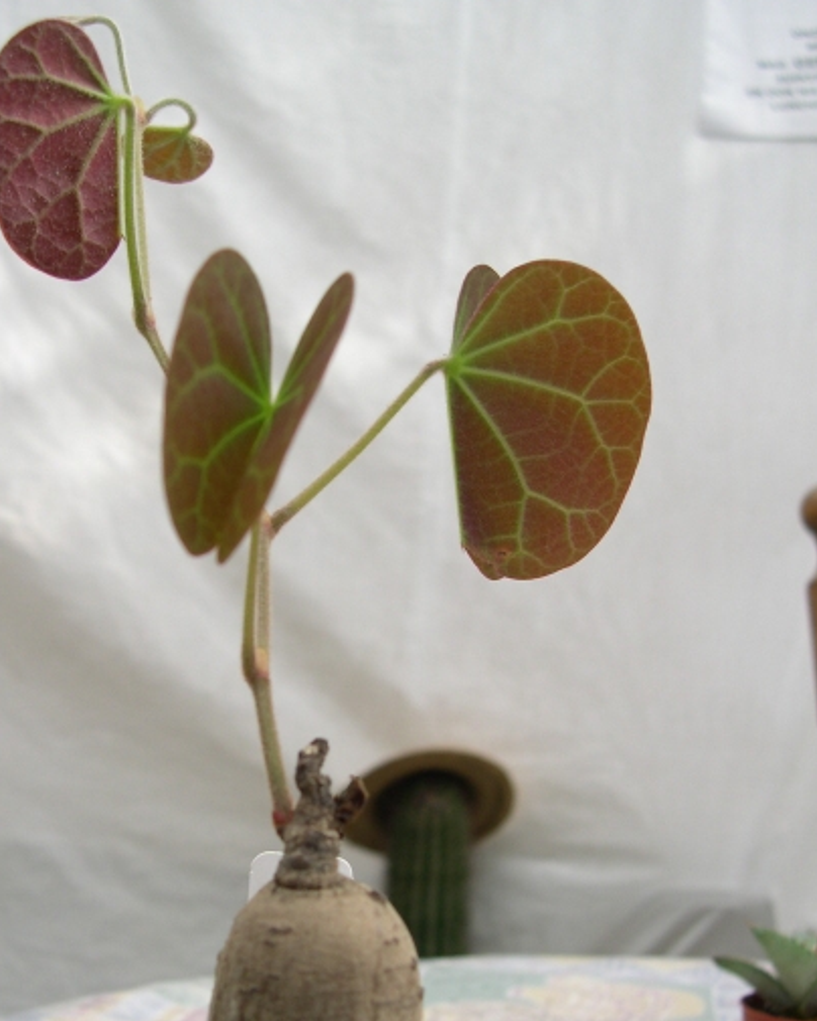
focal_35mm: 47
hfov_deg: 32.0
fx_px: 1421
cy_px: 633
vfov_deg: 39.3
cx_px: 350
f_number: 2.8
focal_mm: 8
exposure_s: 1/313
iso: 100
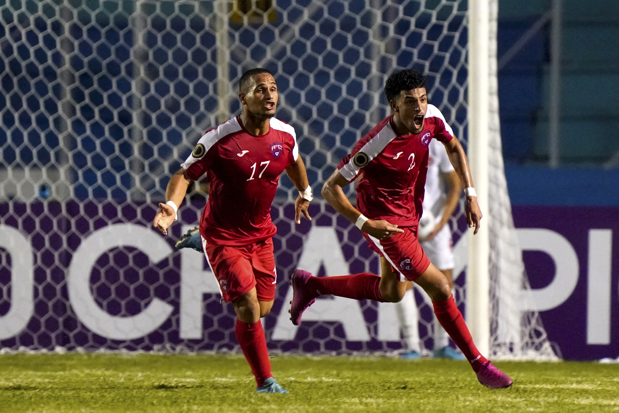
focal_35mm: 600
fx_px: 10316
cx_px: 310
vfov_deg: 2.3
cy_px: 206
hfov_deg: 3.4
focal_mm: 600
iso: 8000
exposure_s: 1/500
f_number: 6.3
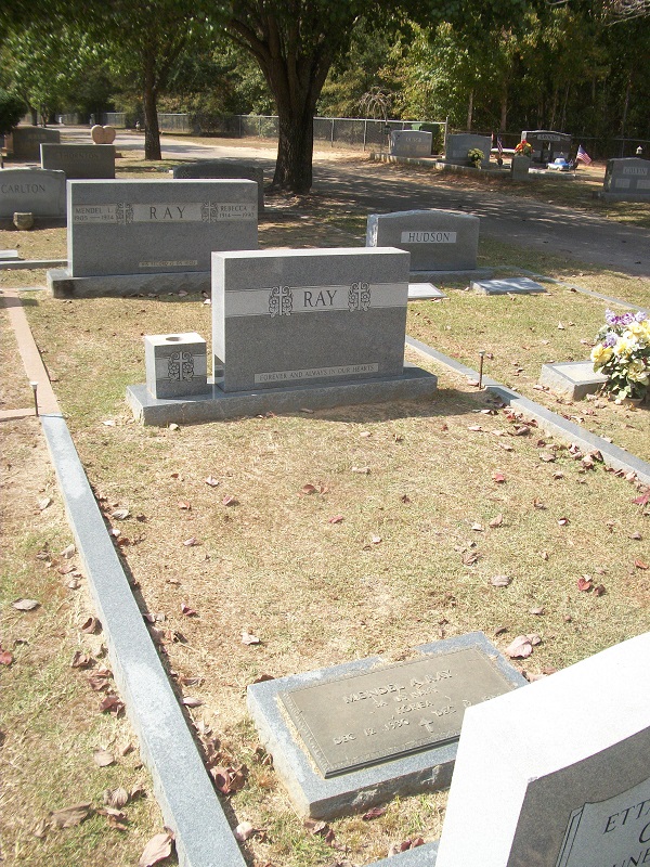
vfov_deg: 56.8
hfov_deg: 44.2
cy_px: 434
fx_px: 801
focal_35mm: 32
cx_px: 325
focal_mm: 5.7
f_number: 8.8
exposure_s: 1/100
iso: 80
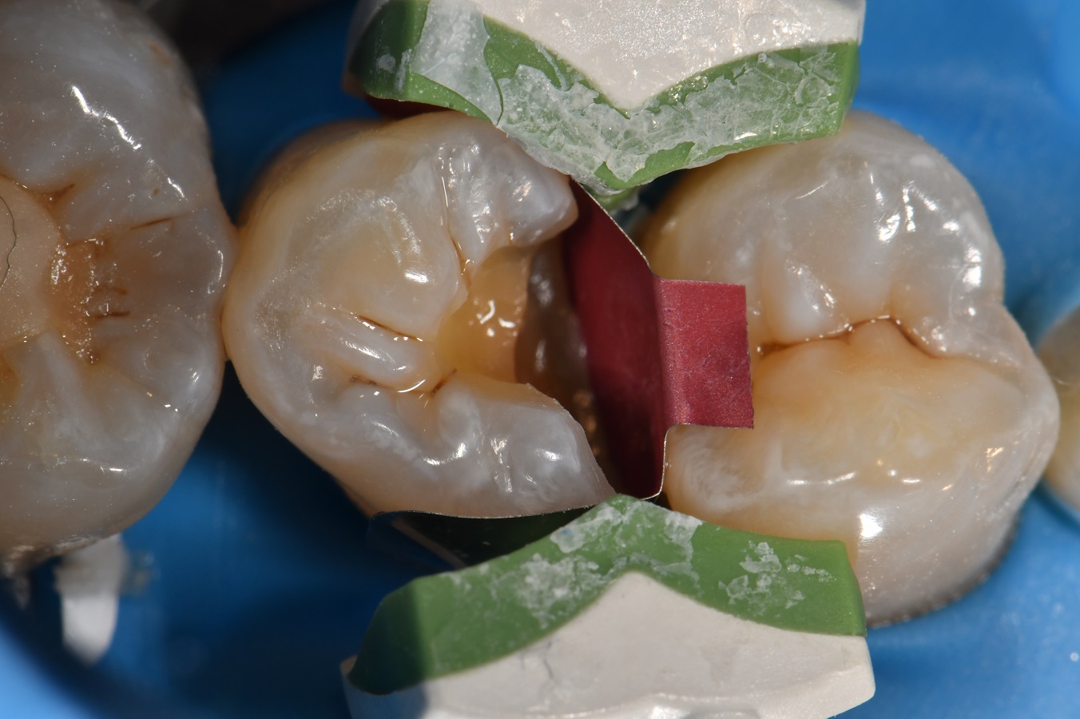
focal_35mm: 157
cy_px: 360
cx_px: 540
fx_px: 4707
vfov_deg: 8.7
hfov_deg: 13.1
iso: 200
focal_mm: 105
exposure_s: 1/160
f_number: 32
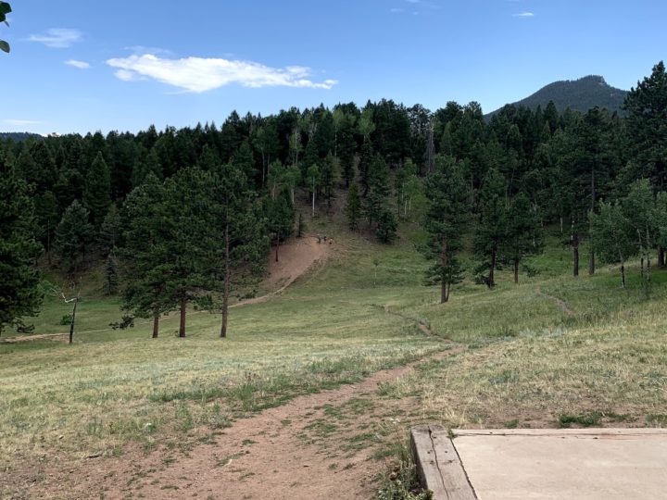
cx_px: 334
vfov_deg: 53.1
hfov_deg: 67.3
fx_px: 501
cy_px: 250
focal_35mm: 26
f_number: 1.8
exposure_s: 1/1447
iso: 25
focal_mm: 4.25
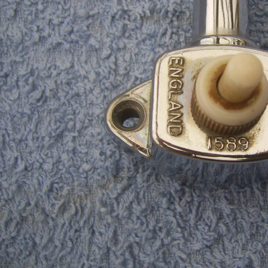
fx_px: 482
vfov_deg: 31.0
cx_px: 212
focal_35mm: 55
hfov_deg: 30.4
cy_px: 115
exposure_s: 1/100
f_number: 4
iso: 50
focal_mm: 7.8
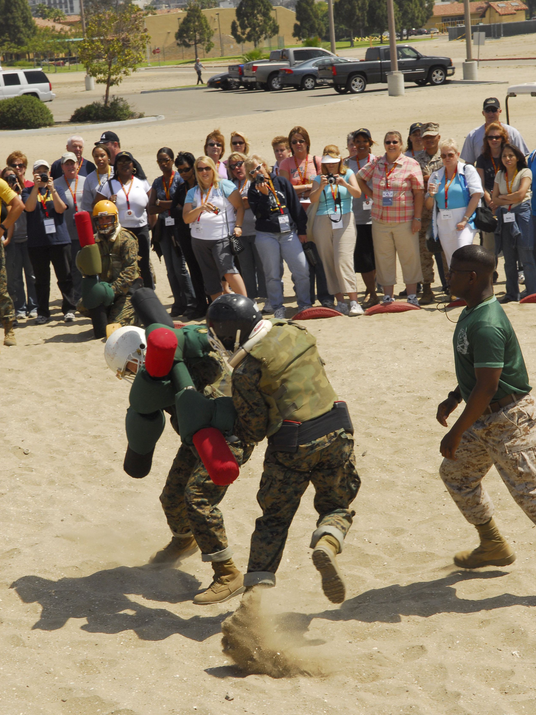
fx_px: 1890
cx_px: 274
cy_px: 380
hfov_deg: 16.1
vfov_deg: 21.4
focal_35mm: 92
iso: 200
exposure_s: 1/320
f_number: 11
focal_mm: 55
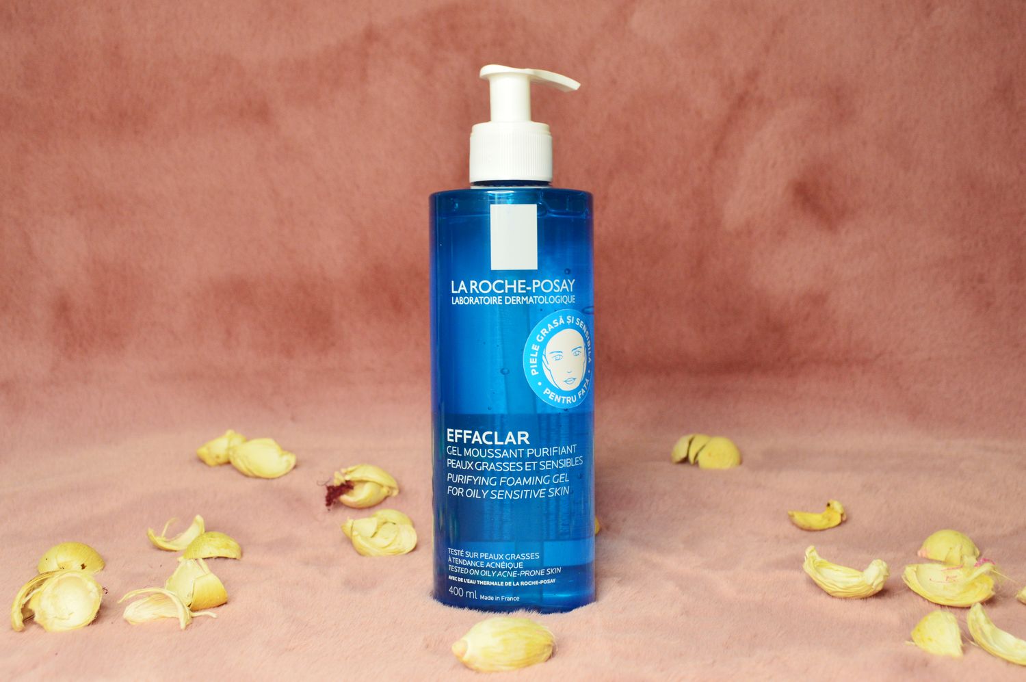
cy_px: 341
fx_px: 1110
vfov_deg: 34.1
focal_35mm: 39
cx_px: 513
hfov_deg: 49.6
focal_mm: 26
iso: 800
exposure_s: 1/15
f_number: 6.3
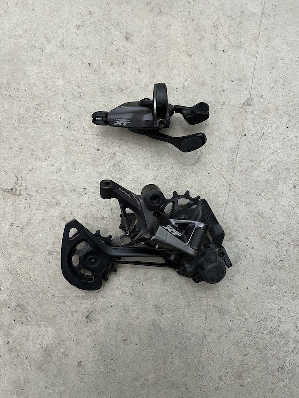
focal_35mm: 26
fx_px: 299
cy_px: 199
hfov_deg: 53.1
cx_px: 150
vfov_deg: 67.3
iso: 320
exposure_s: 1/60
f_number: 1.6
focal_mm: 5.1
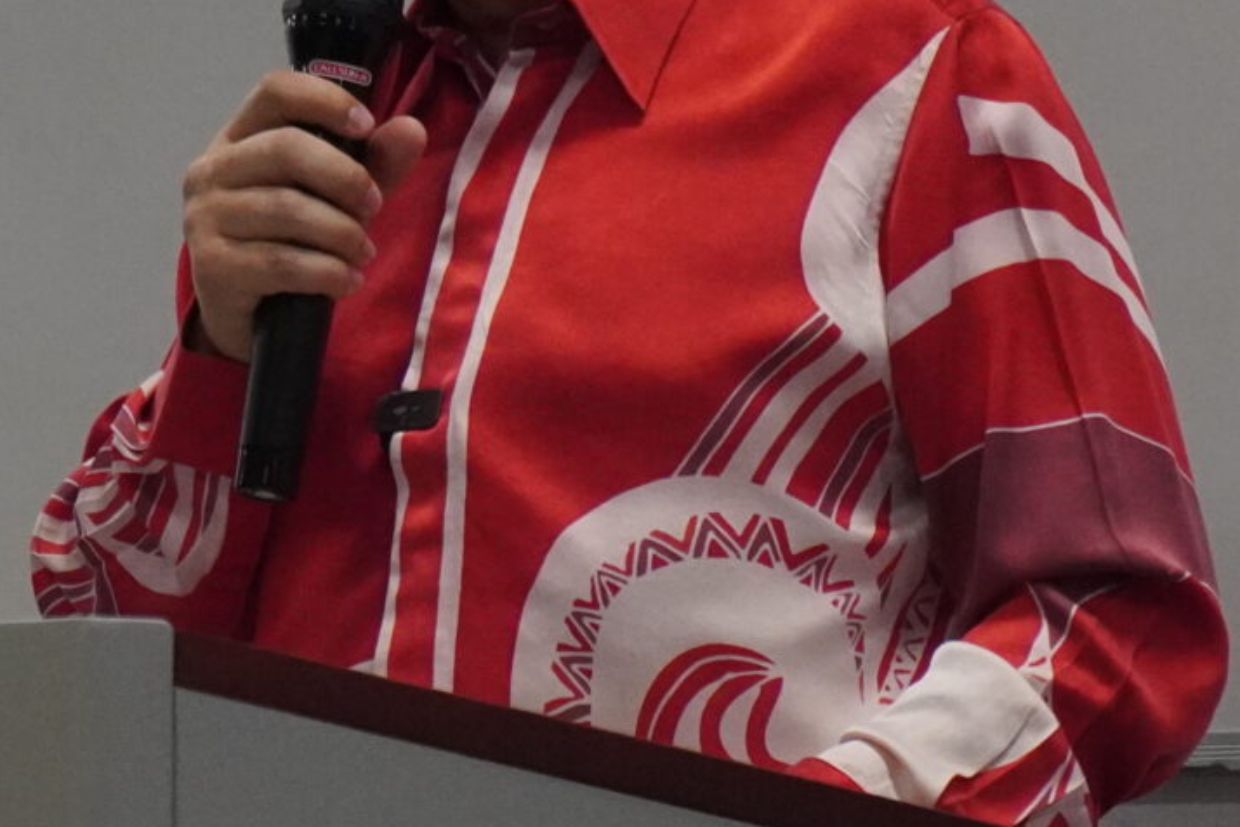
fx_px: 9265
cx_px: 160
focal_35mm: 269
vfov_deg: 5.1
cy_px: 369
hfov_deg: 7.6
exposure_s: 1/160
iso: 3200
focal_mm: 50
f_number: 5.6
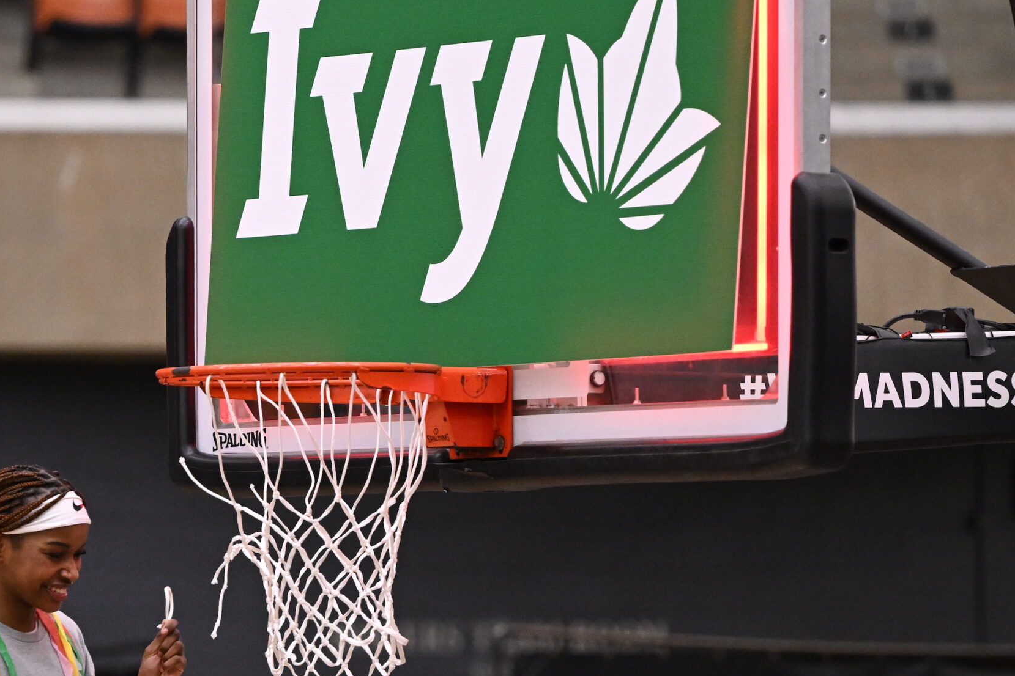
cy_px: 433
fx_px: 10093
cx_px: 242
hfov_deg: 5.8
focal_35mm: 358
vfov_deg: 3.8
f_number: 2.8
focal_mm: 155
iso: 3200
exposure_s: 1/800
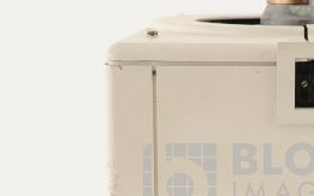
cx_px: 263
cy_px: 173
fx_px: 1001
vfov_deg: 11.1
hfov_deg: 17.6
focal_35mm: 117
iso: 1600
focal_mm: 50
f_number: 11
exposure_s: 1/125
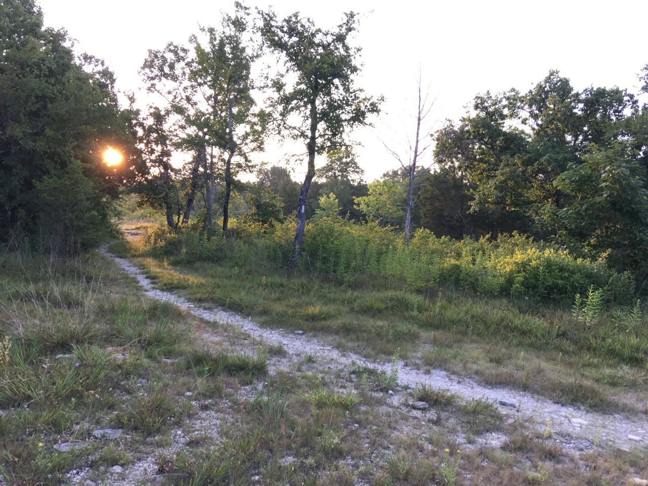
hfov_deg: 61.7
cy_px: 243
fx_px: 543
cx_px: 324
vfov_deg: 48.2
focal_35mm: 29
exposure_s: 1/120
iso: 40
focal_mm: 4.15
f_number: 2.2
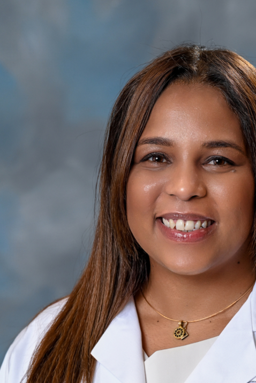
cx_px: 191
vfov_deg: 10.6
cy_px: 229
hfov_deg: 7.1
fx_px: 2057
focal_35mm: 193
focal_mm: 120
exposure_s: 1/125
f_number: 5.6
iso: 500
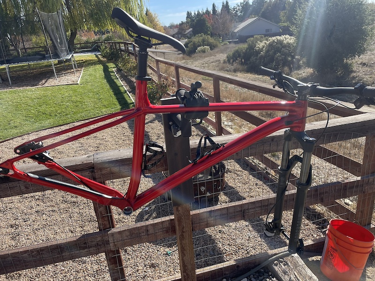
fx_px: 282
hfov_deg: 67.3
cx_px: 188
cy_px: 140
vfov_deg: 53.1
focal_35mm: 26
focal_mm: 4.2
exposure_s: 1/1490
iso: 32
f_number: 1.6
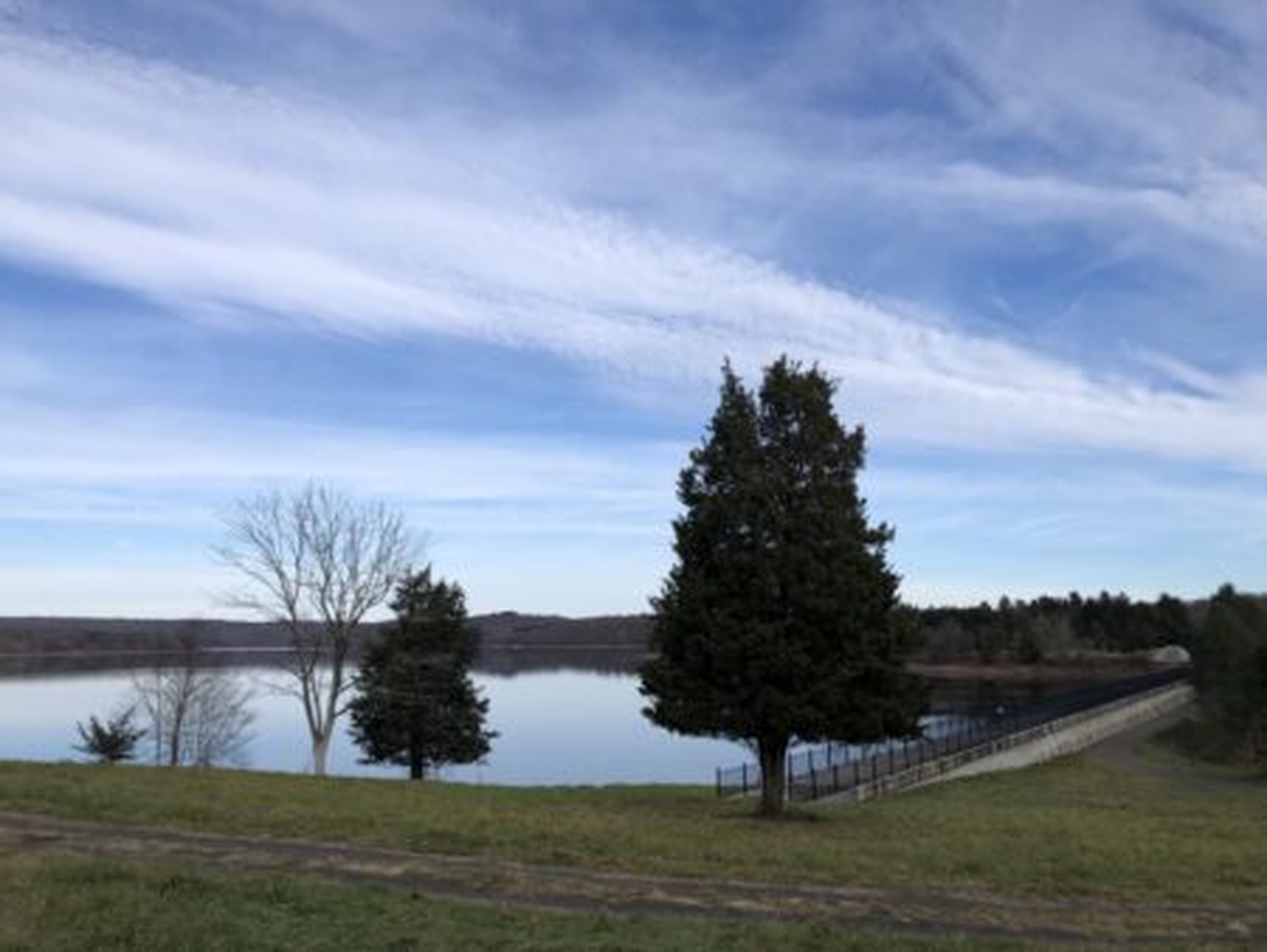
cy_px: 476
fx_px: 1025
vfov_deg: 49.8
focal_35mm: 28
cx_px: 634
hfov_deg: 63.4
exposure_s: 1/2404
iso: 20
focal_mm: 3.99
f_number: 1.8
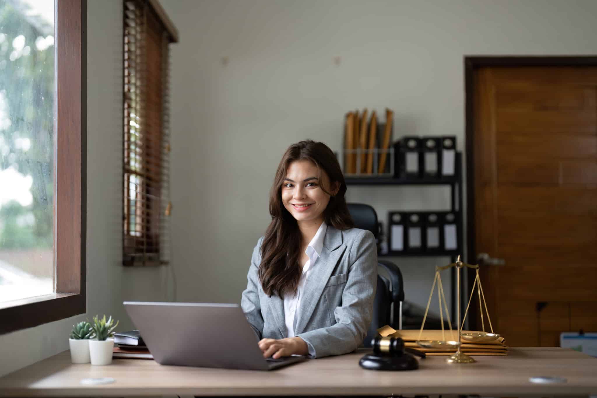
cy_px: 199
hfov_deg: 39.6
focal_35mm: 50
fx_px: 829
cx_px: 298
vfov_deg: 27.0
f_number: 1.2
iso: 100
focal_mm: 50
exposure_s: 1/640
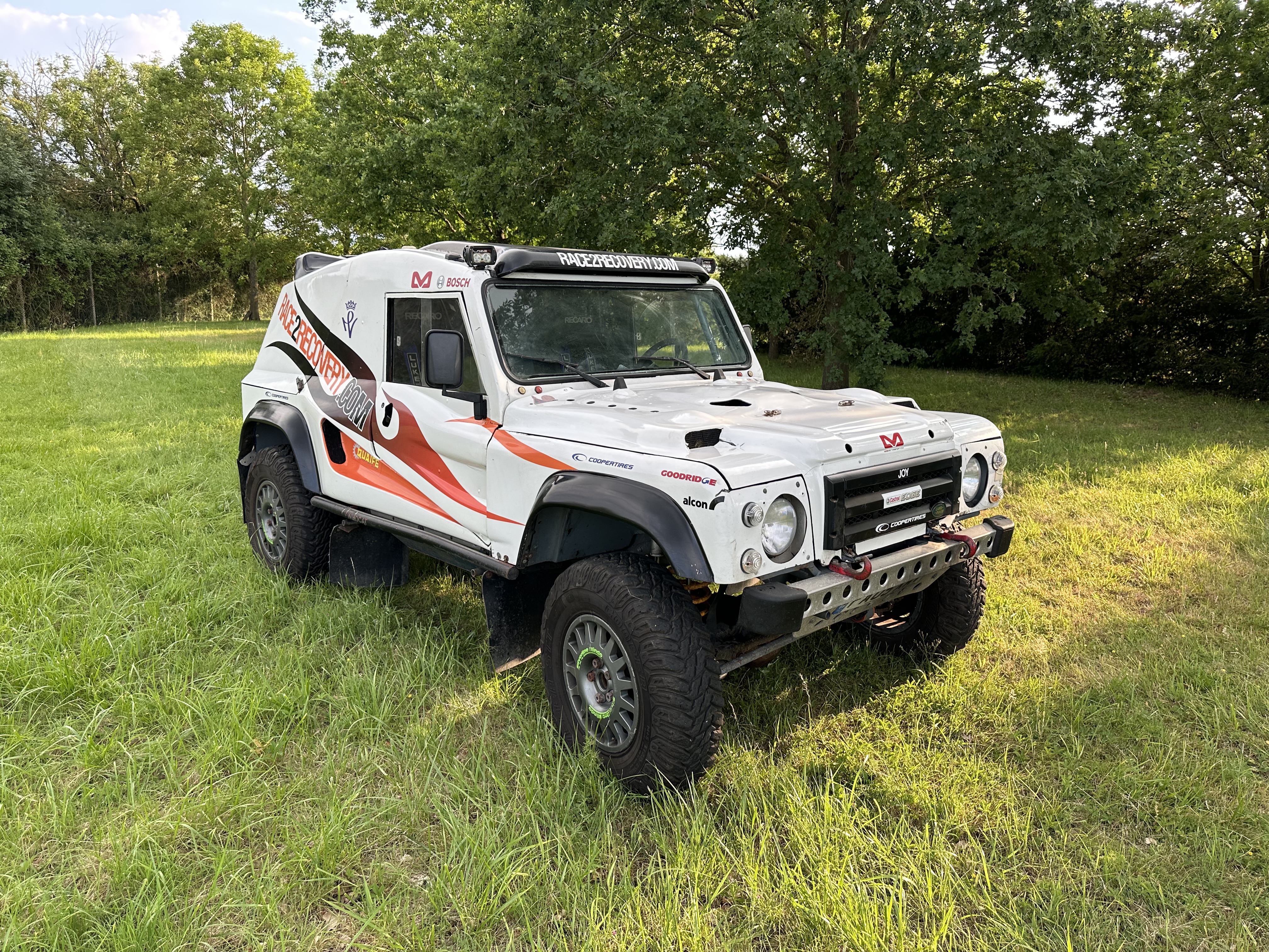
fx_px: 880
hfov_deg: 71.6
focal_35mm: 24
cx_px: 634
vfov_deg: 56.8
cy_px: 476
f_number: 1.78
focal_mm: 6.86
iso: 80
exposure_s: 1/475
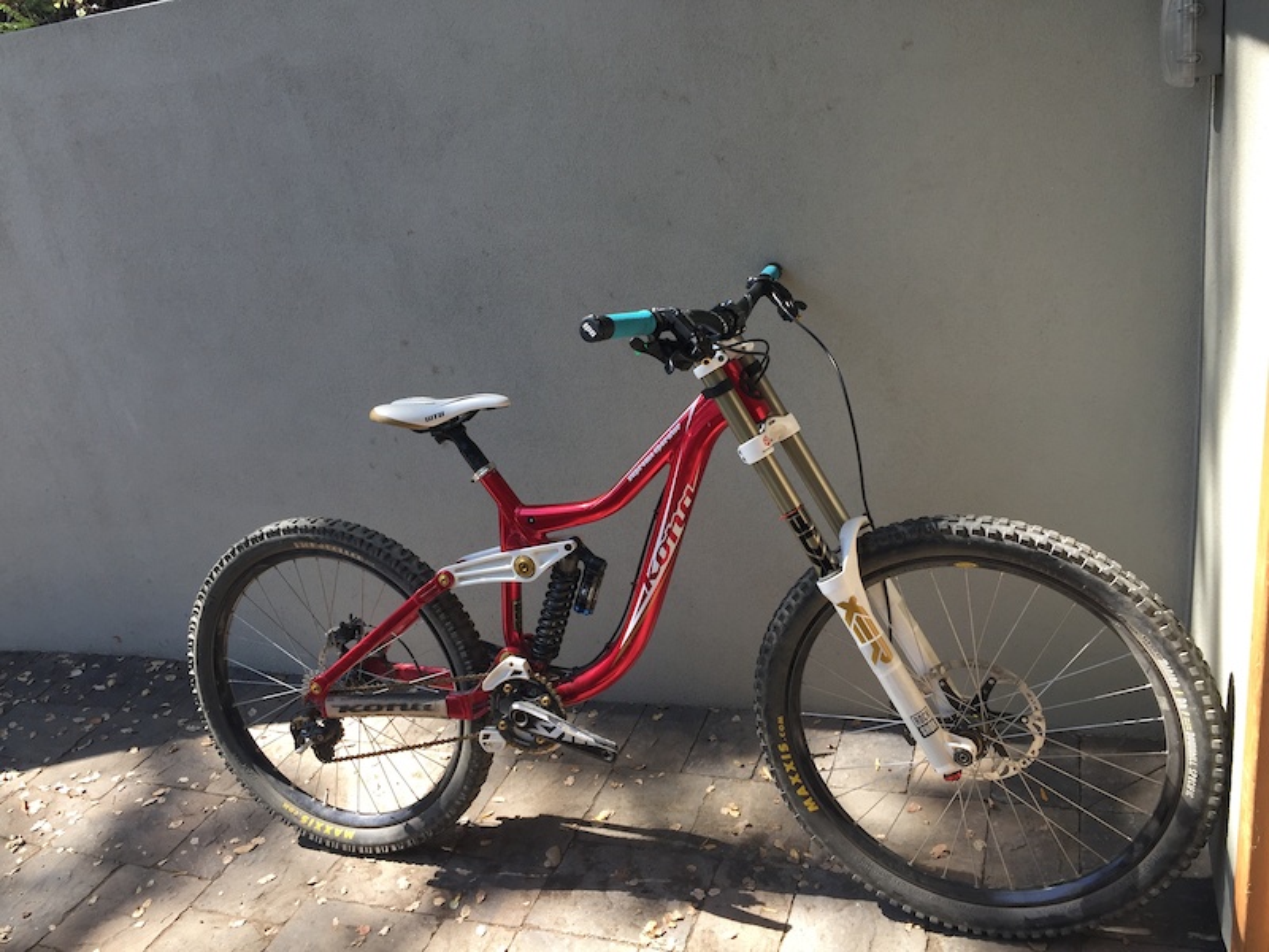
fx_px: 1063
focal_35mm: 29
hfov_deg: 61.7
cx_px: 634
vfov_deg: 48.2
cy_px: 476
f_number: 2.2
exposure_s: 1/235
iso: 32
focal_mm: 4.15
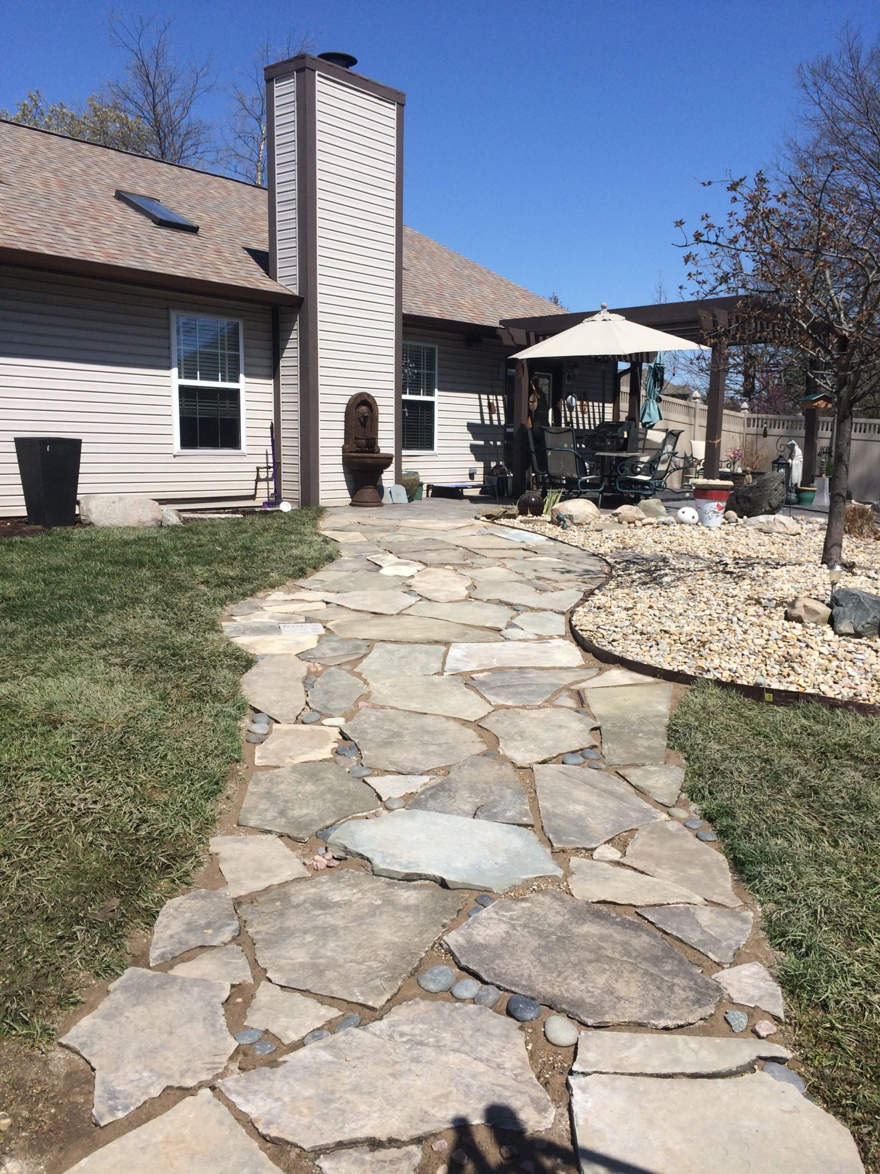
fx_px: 983
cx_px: 440
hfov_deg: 48.2
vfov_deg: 61.7
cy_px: 587
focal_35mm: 29
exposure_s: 1/3165
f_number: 2.2
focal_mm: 4.15
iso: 32
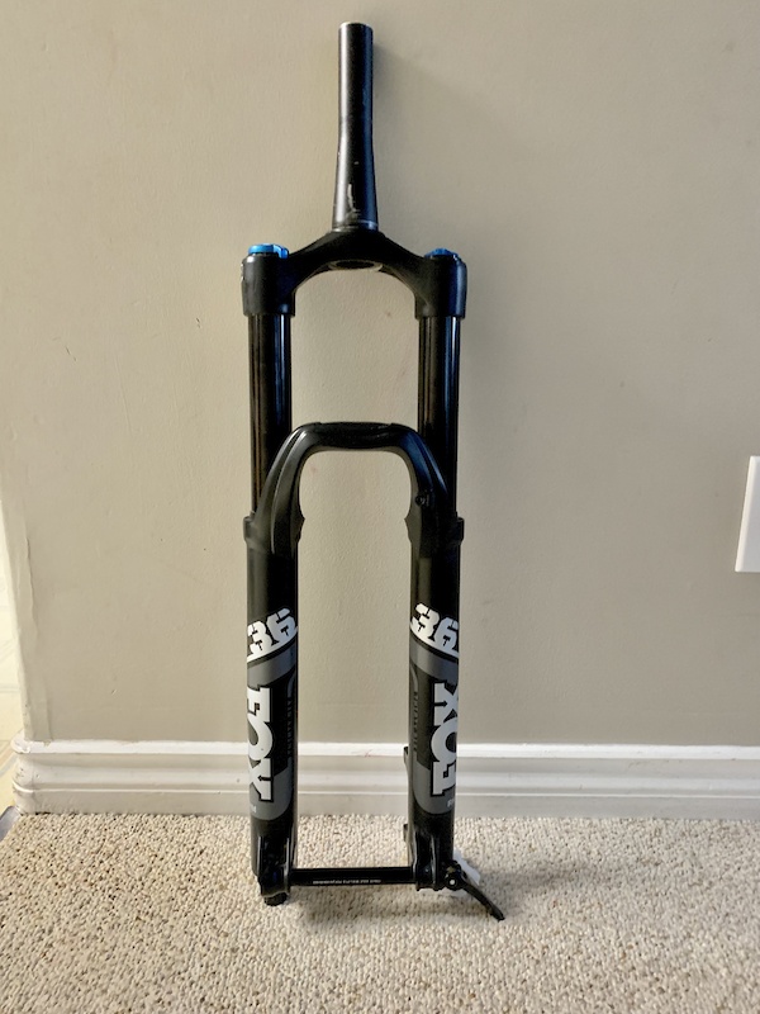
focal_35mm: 26
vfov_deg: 67.3
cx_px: 380
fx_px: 761
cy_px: 507
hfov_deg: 53.1
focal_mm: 4.25
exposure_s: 1/30
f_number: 1.8
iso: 500
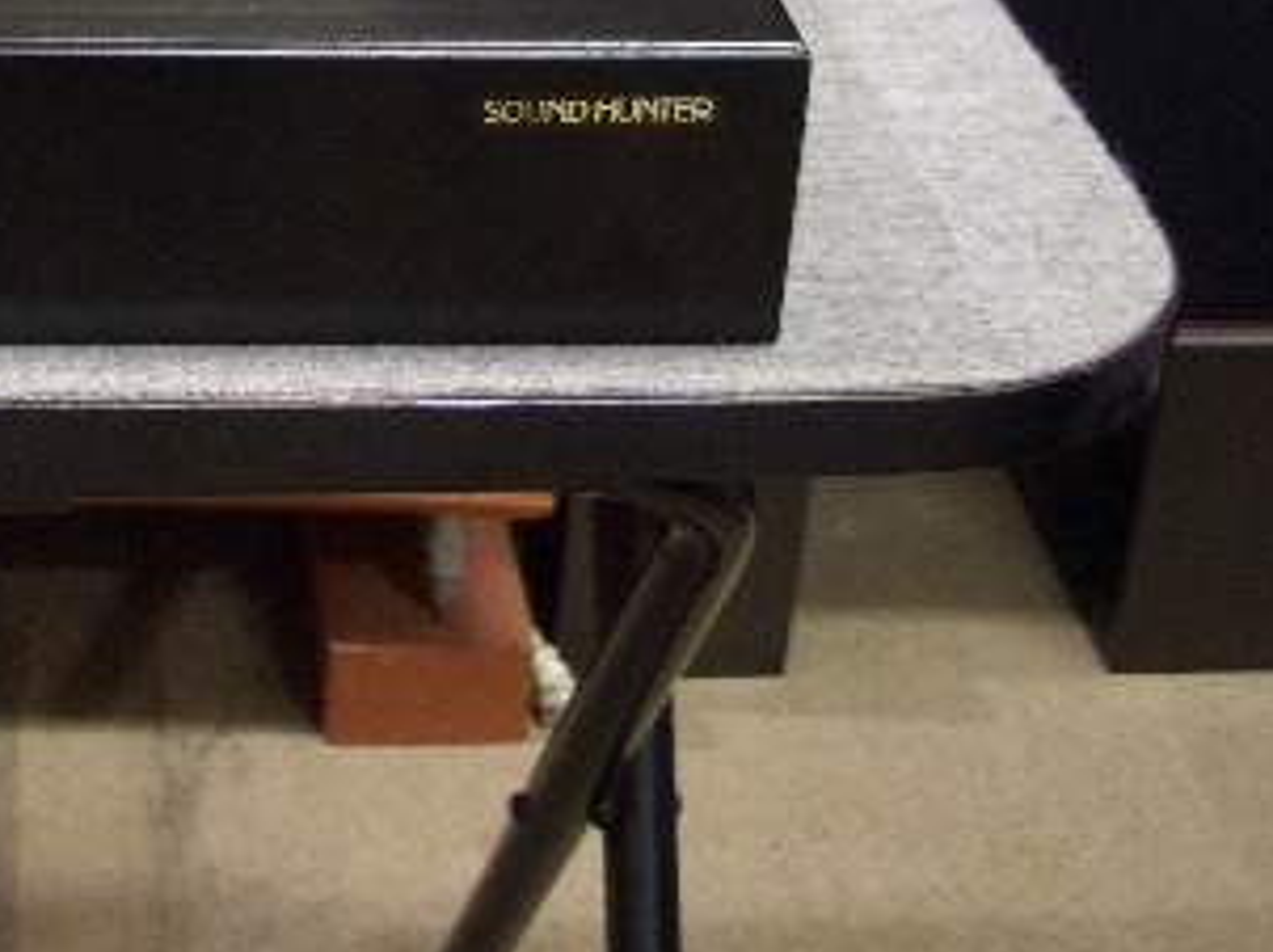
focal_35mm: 87
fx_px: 3197
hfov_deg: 21.9
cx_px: 80
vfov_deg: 16.5
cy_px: -42
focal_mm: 6.8
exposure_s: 1/8
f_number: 2.8
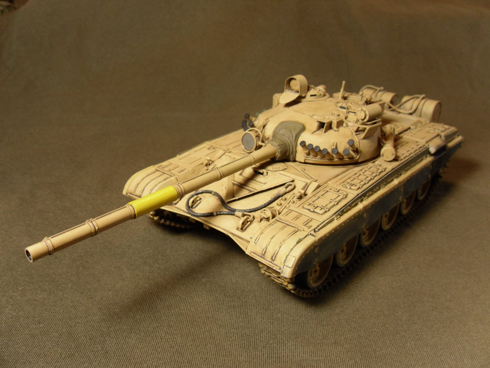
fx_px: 637
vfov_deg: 32.2
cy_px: 184
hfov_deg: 42.1
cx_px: 245
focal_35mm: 45
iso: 200
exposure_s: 1/45
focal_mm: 6.3
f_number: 3.5
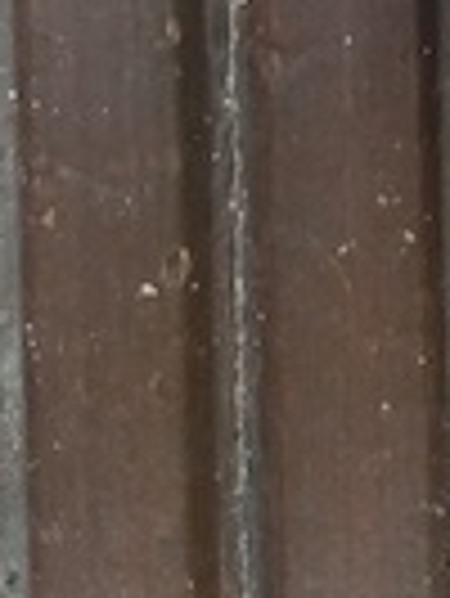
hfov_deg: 8.3
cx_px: 958
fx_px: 2907
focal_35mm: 168
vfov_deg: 9.7
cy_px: -1057
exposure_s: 1/50
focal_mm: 3.7
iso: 80
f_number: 1.9
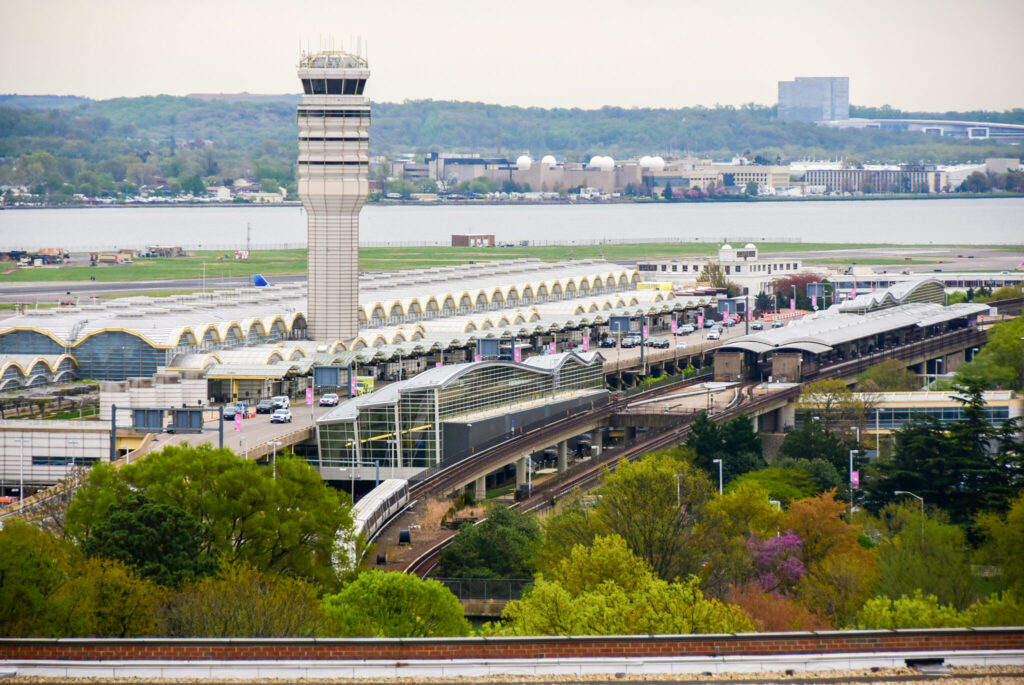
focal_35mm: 195
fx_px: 5552
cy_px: 342
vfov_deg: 7.1
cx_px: 512
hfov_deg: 10.5
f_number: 5.6
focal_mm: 130
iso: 320
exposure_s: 1/500
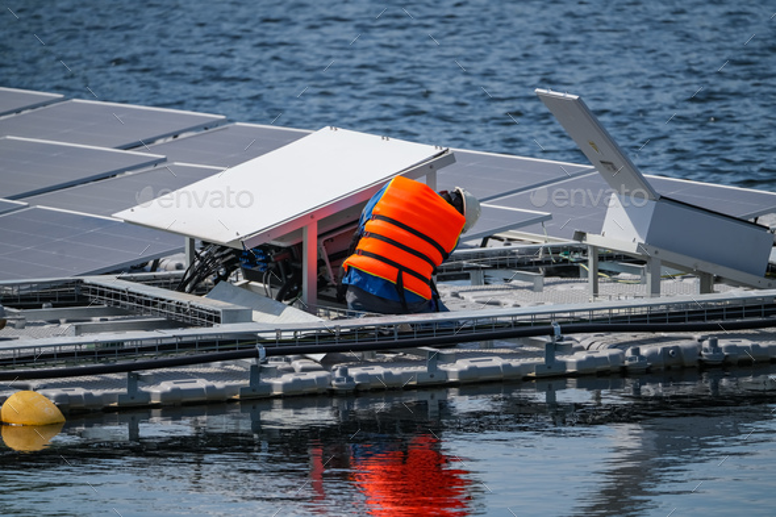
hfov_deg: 5.2
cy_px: 258
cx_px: 388
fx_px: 8619
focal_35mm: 400
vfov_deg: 3.4
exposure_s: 1/1025
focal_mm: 400
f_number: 6.3
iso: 160
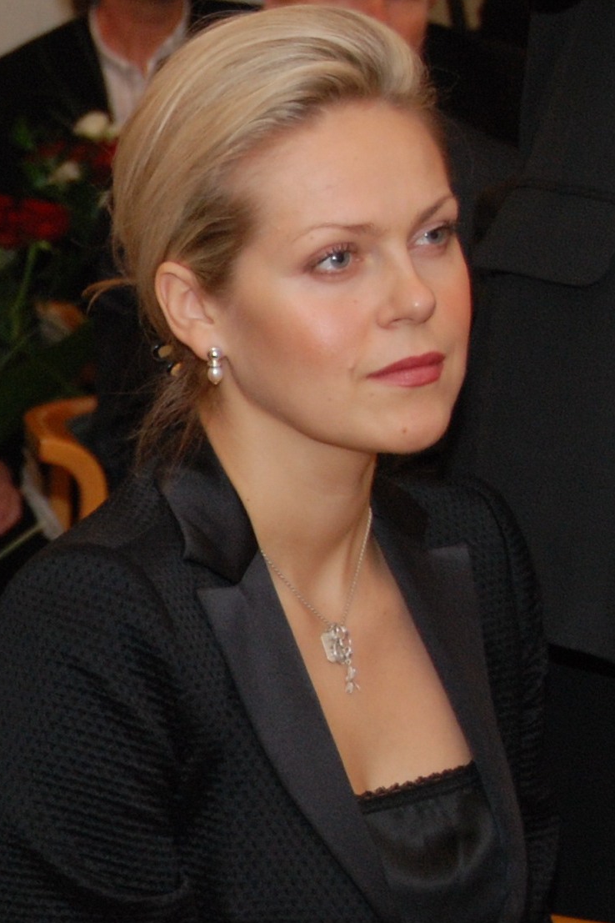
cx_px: 307
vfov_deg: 31.4
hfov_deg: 21.2
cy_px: 468
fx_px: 1640
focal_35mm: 64
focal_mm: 42
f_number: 4.5
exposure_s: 1/60
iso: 400
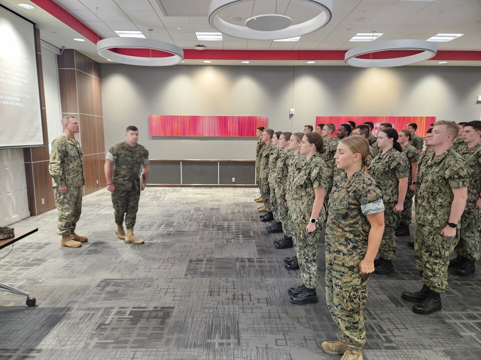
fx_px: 320
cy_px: 180
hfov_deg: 73.9
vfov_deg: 58.9
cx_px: 240
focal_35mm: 23
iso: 800
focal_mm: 5.4
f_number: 1.8
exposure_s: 1/60
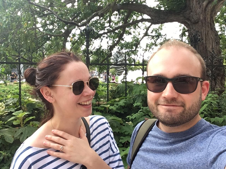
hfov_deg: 58.4
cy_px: 84
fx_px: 202
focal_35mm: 31
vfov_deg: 45.4
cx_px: 113
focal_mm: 2.15
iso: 50
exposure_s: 1/140
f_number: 2.4
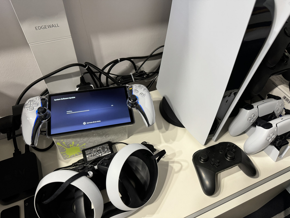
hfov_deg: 71.6
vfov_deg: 56.8
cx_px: 145
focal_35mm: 24
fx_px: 201
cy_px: 109
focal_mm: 6.86
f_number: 1.78
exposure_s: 1/50
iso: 400
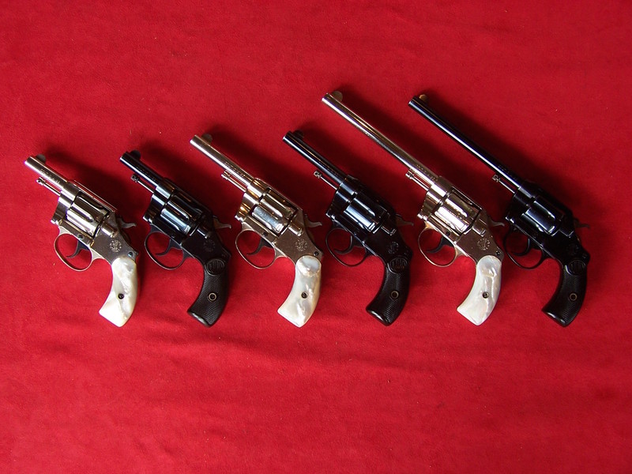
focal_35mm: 38
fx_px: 694
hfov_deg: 49.0
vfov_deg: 37.7
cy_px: 237
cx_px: 316
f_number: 2.8
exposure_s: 1/30
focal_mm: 6.3
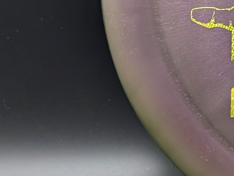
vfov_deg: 8.3
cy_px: -41
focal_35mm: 178
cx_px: 372
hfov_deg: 10.6
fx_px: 1205
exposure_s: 1/437
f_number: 1.68
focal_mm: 6.9
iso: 329
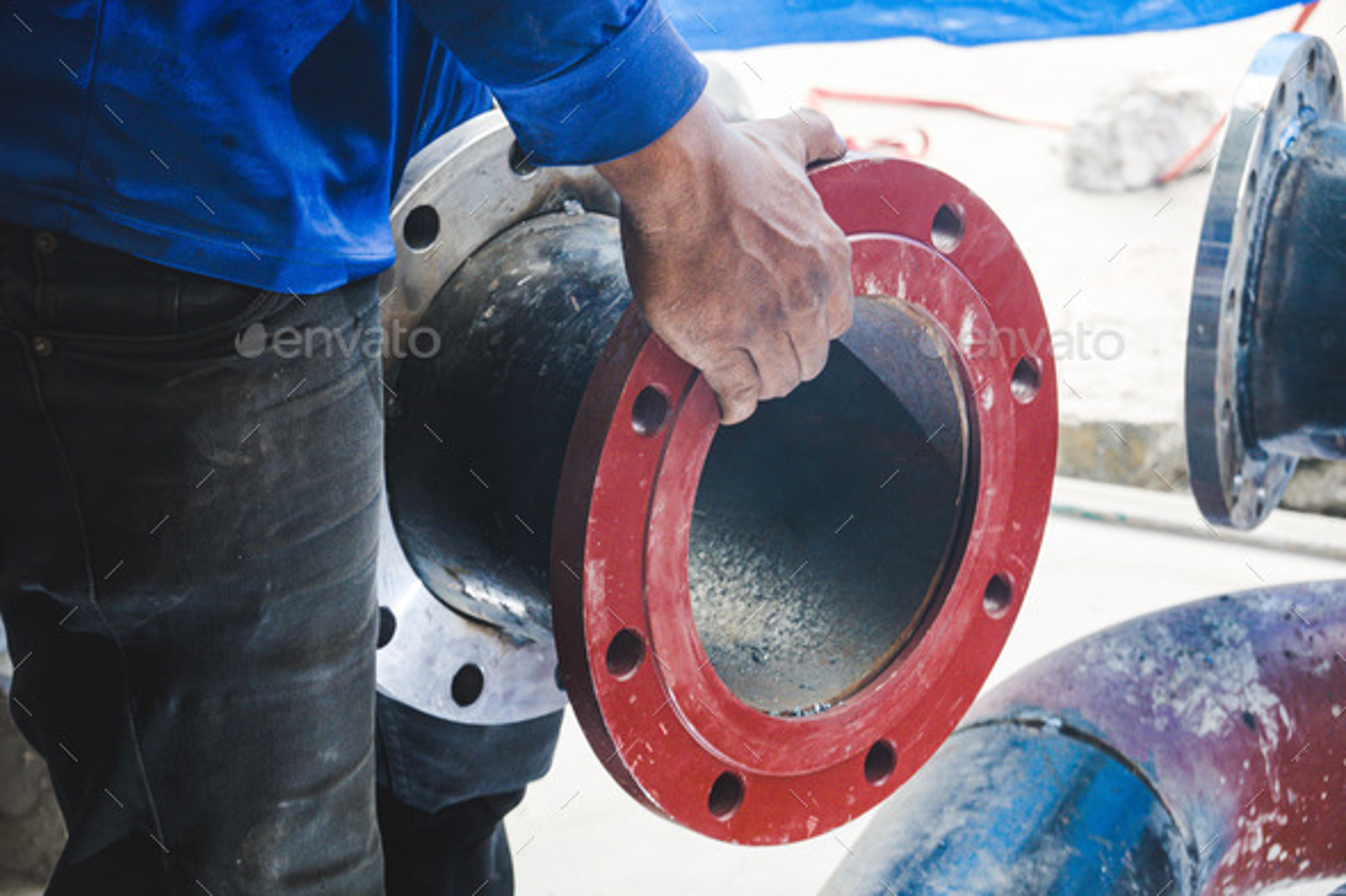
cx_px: 673
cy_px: 448
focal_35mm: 88
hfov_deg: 23.1
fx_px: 3289
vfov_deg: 15.5
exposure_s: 1/100
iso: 400
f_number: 4
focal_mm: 32.07
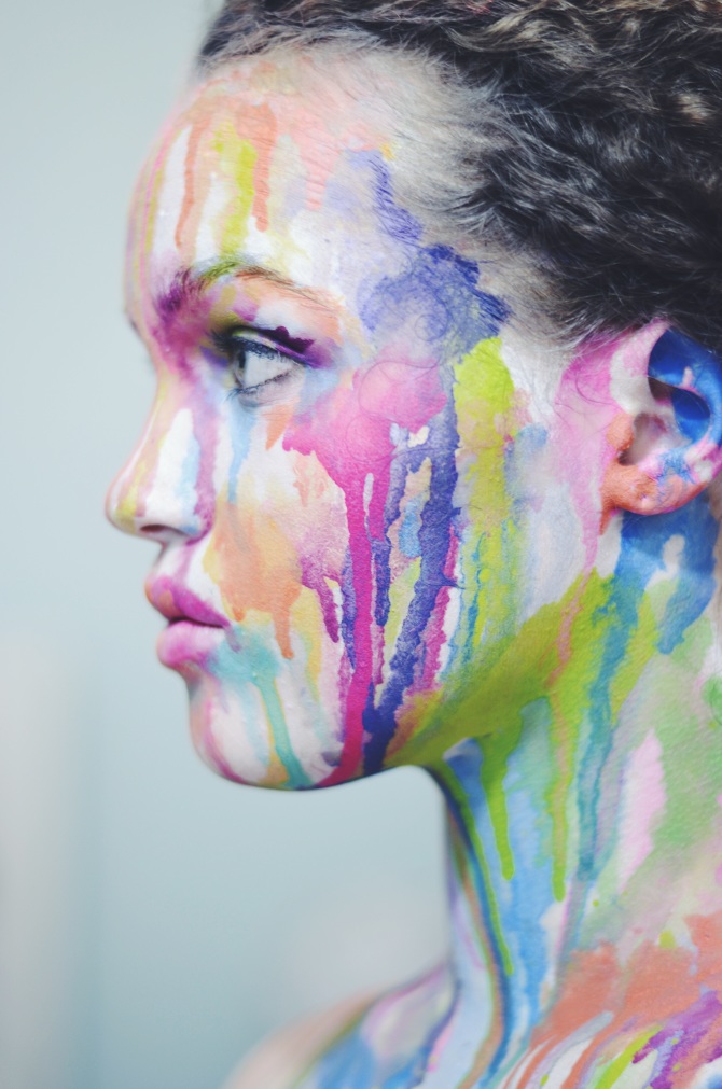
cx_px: 361
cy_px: 544
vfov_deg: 27.0
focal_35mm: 75
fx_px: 2265
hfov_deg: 18.1
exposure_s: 1/50
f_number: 1.8
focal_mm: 50
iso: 200
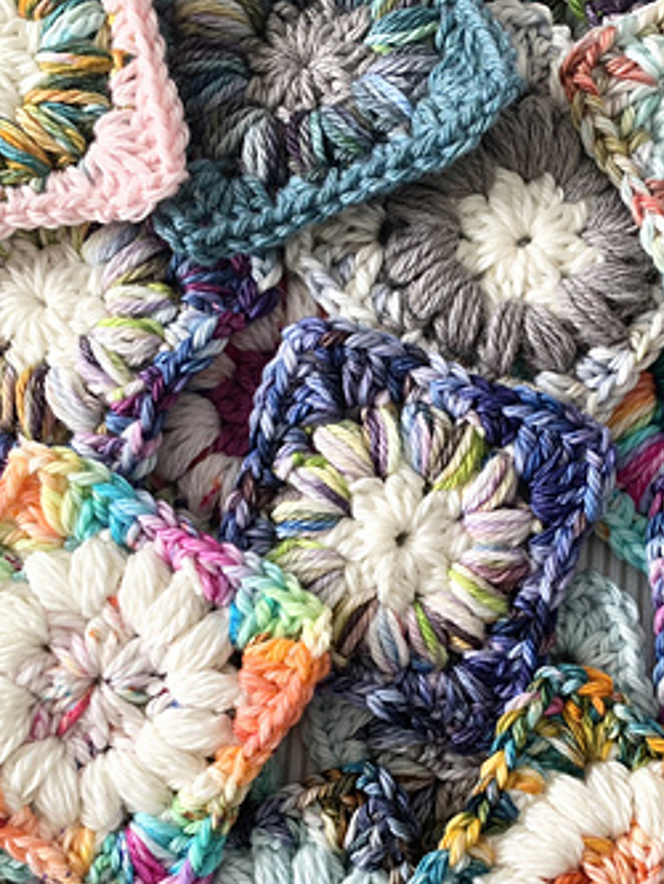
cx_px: 405
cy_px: 608
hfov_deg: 36.7
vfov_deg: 46.9
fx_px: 997
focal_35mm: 39
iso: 160
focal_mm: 4.25
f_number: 1.8
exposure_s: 1/60
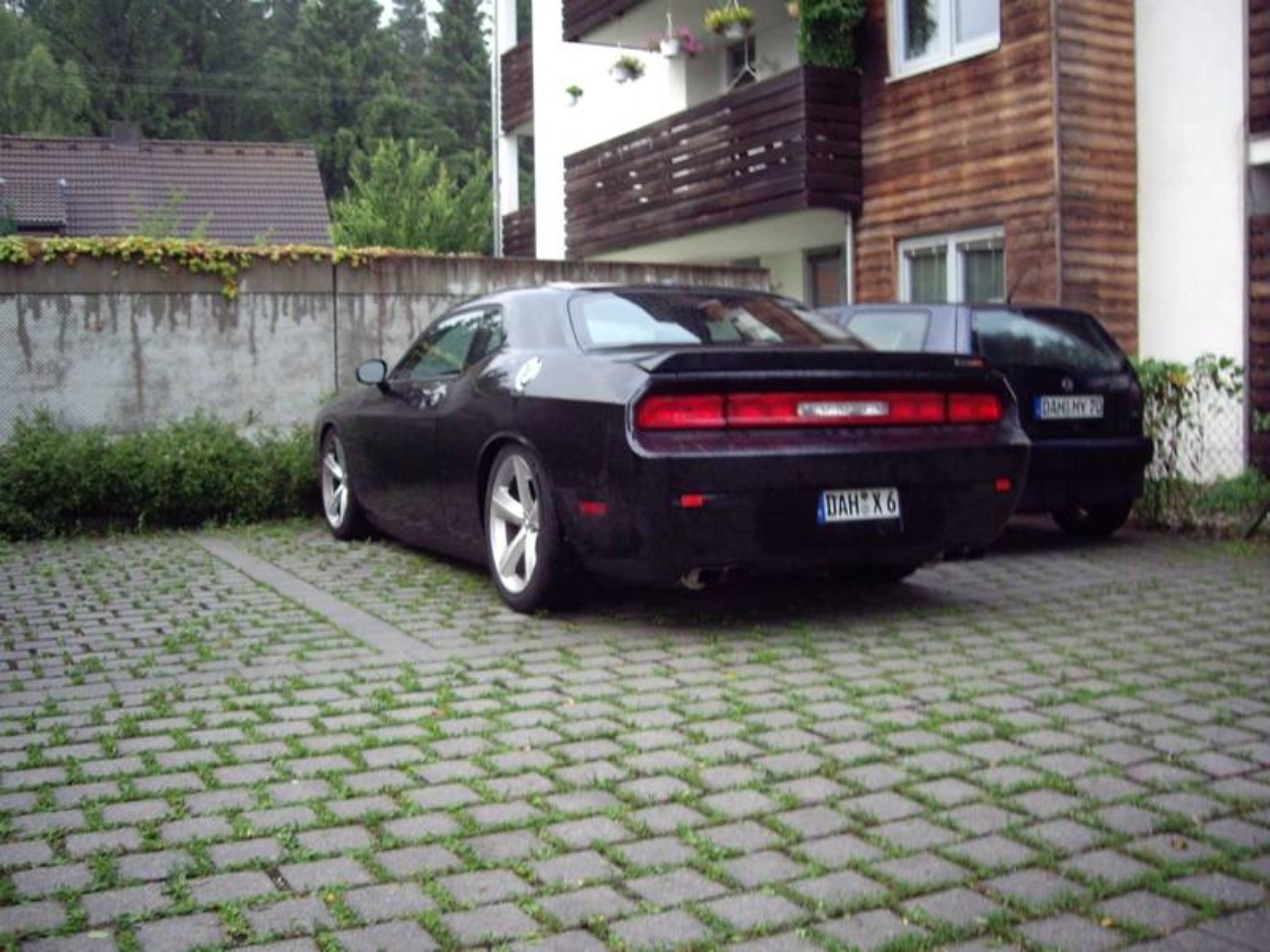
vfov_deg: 37.7
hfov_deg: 49.0
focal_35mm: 38
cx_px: 635
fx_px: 1394
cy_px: 476
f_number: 2.7
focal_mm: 6.2
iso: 200
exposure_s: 1/40
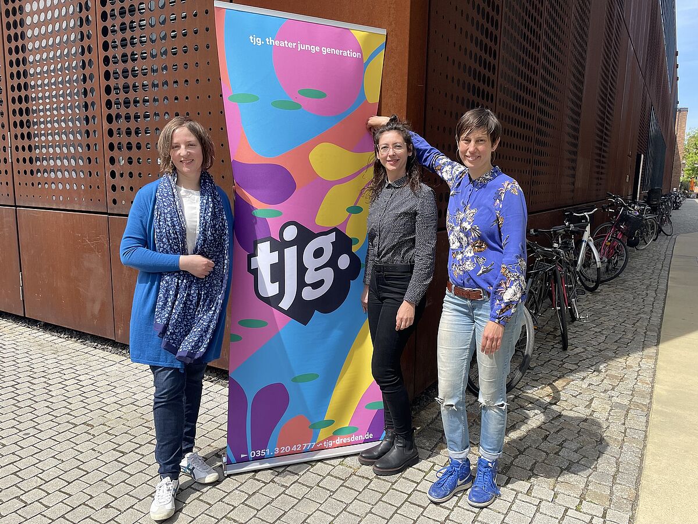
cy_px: 262
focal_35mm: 26
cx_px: 349
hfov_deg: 67.3
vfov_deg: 53.1
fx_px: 524
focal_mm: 4.2
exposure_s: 1/1715
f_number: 1.6
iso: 32
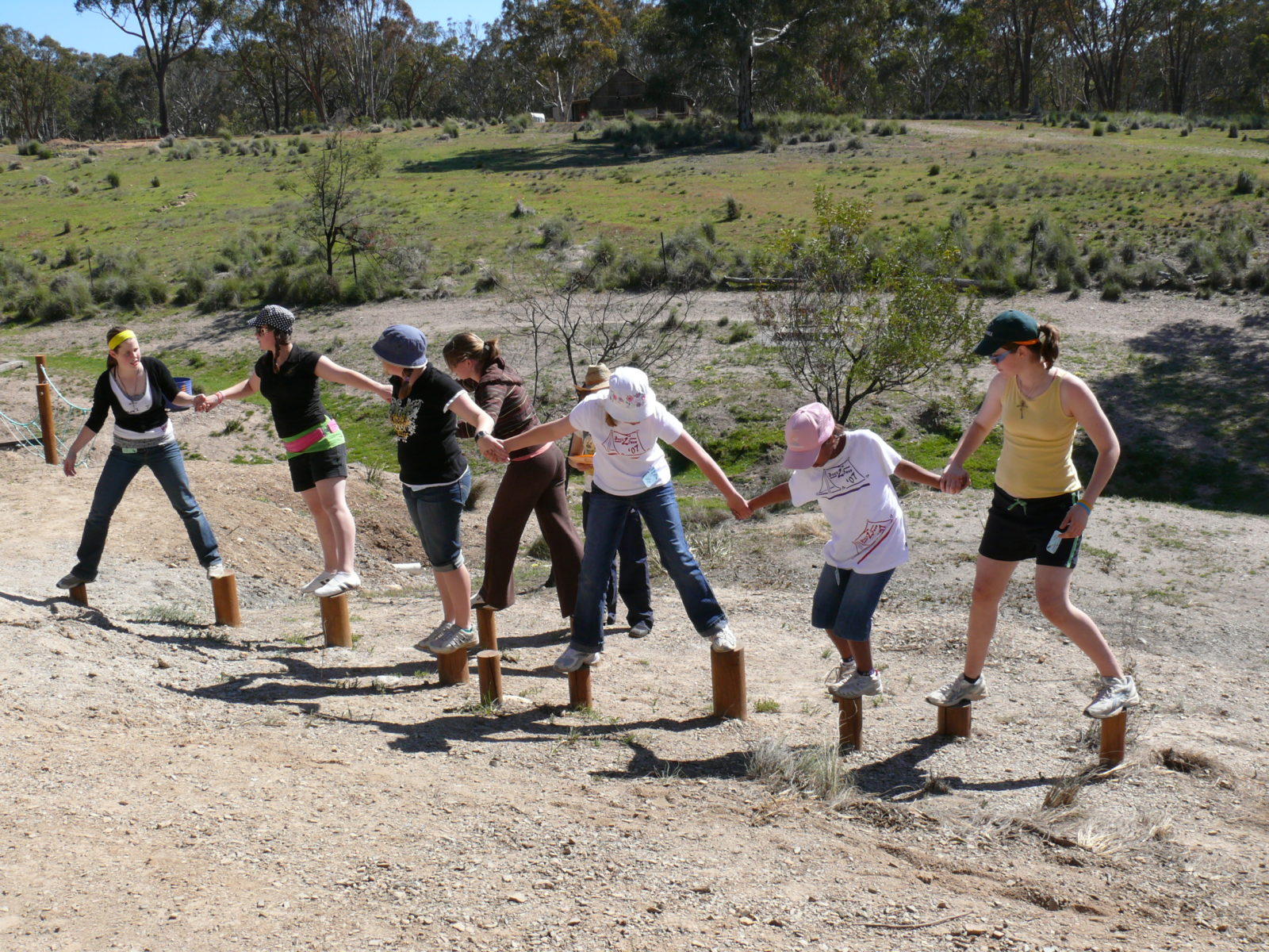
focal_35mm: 35
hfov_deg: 52.6
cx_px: 634
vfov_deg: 40.7
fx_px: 1283
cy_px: 476
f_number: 5.6
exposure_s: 1/320
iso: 100
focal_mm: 7.4
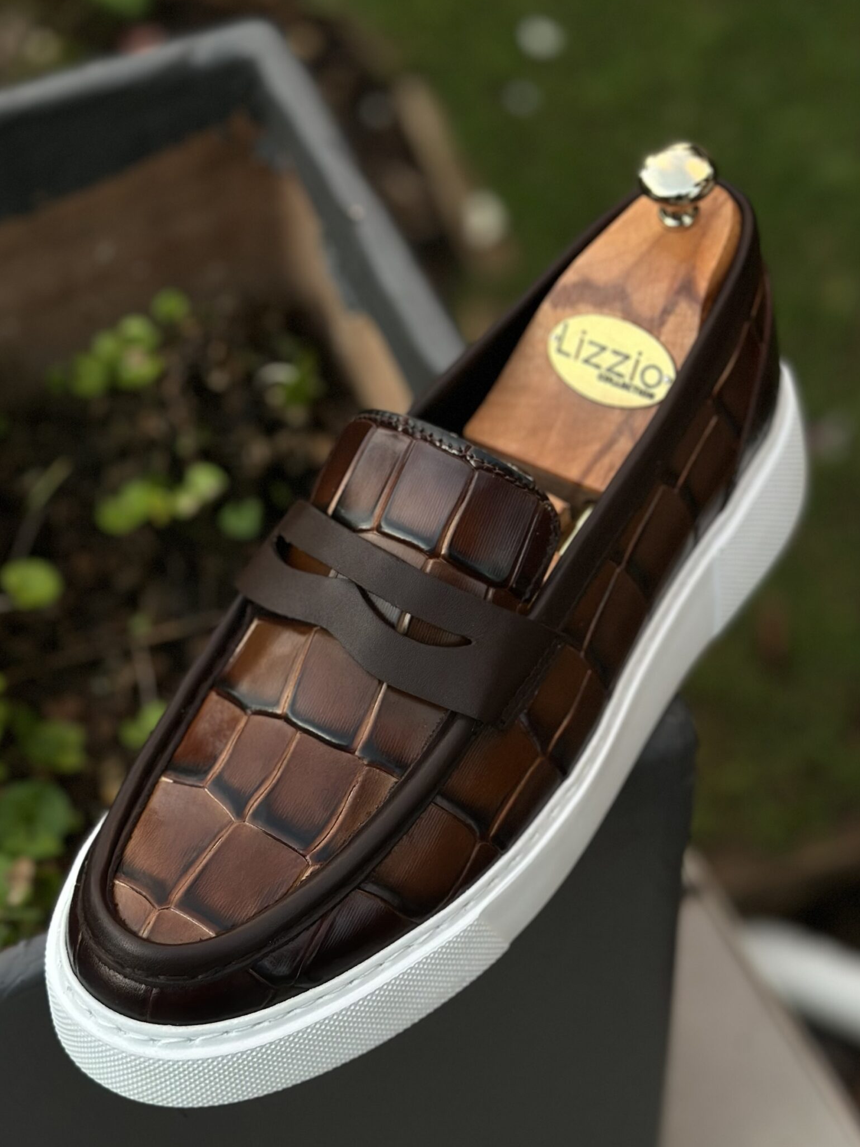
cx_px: 456
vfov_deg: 32.2
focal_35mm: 60
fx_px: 1988
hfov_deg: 24.4
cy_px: 569
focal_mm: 6.86
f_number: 1.78
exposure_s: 1/60
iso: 250
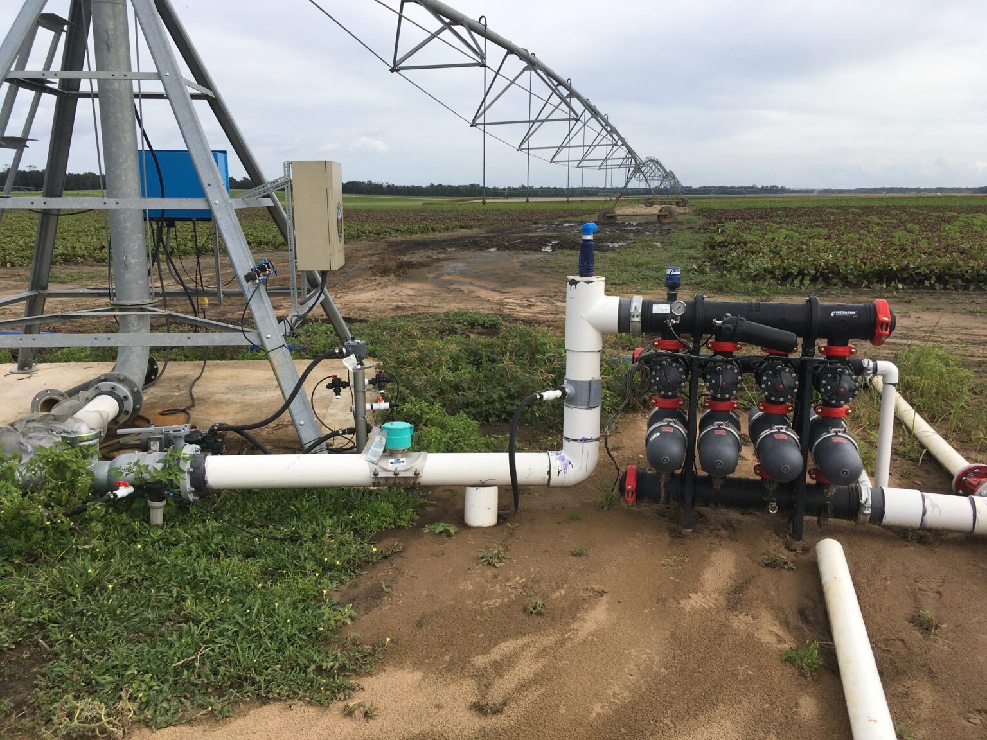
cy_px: 370
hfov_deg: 61.7
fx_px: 827
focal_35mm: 29
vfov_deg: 48.2
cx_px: 494
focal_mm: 4.15
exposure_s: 1/1538
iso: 25
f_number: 2.2
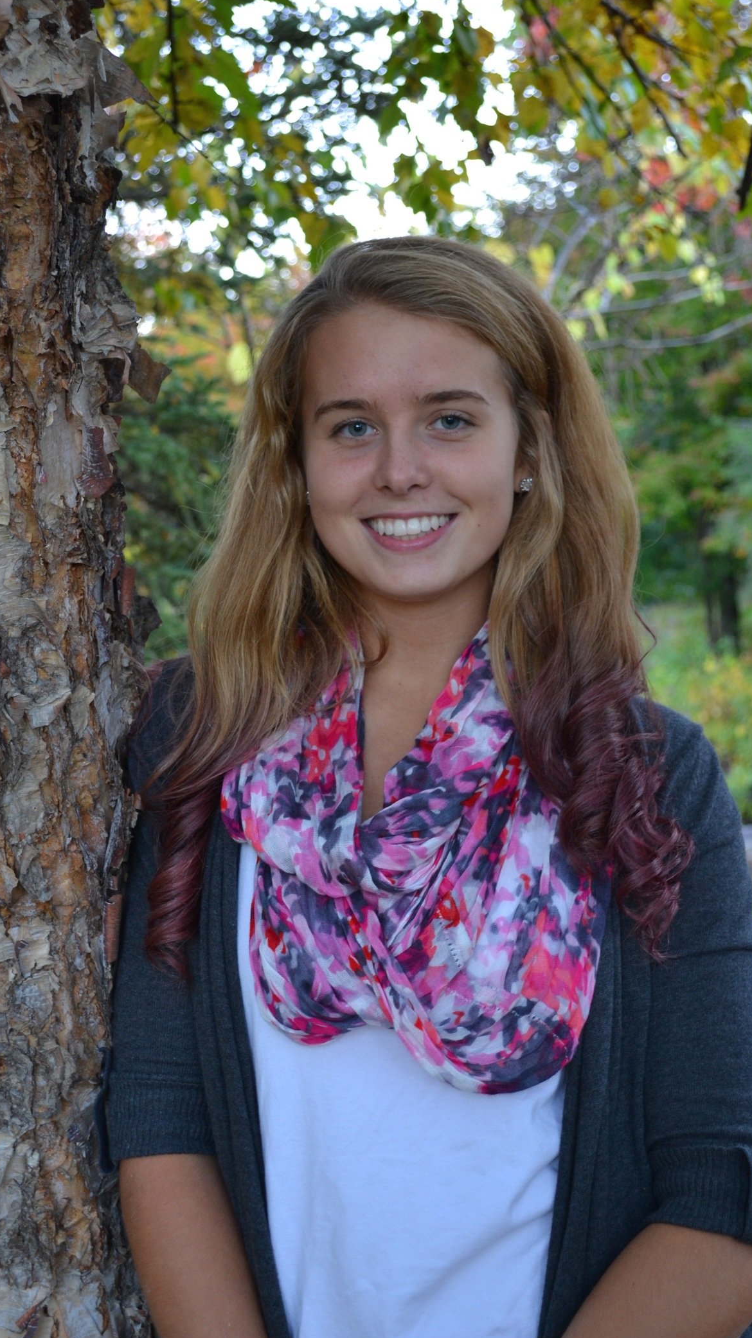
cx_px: 345
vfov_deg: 37.5
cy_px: 668
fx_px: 1968
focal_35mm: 56
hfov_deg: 21.6
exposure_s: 1/20
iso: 400
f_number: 5
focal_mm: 35
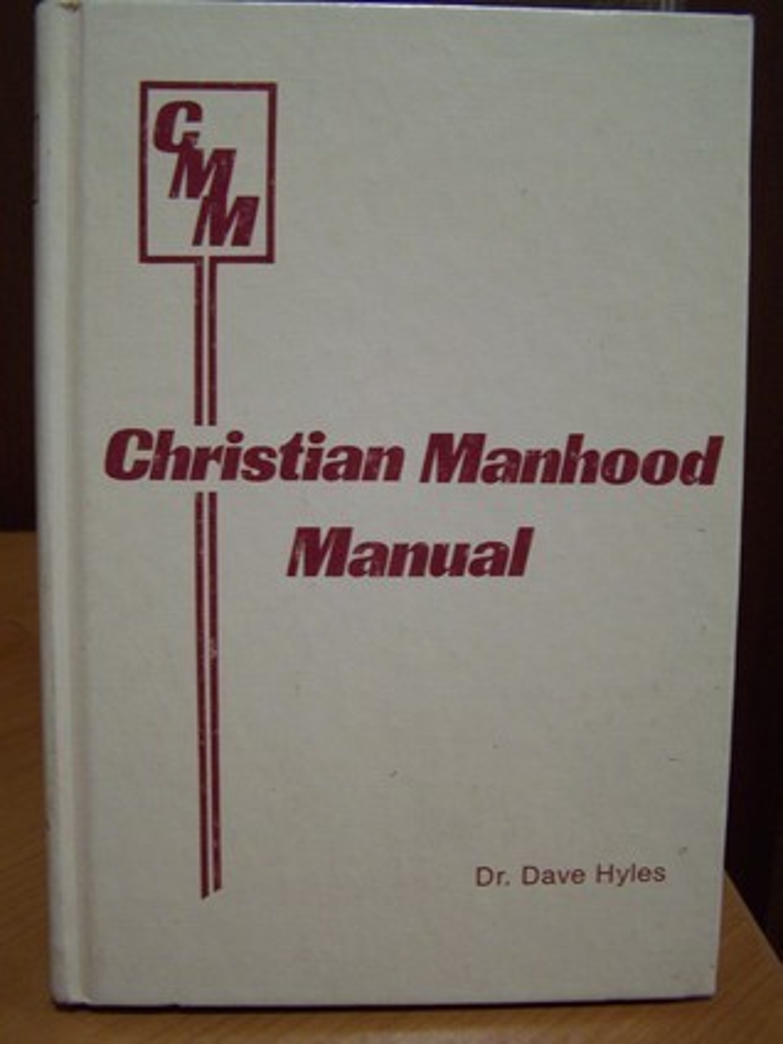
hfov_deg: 37.7
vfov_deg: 49.0
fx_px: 1146
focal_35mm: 38
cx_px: 392
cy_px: 522
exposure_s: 1/8
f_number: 2.8
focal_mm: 6.3
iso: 160
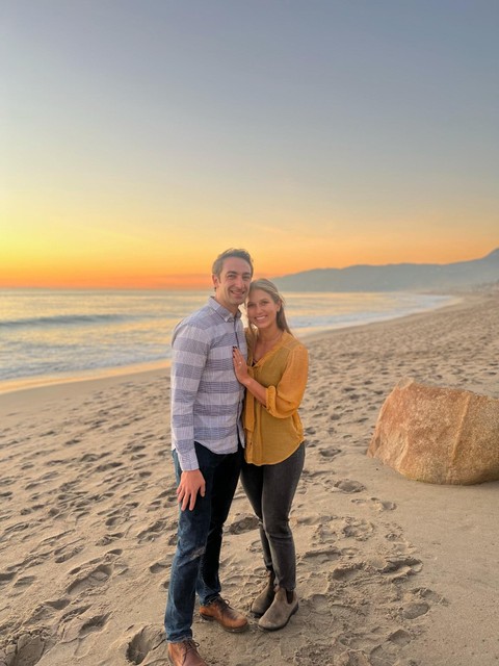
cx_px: 250
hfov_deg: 53.1
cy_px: 333
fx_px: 500
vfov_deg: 67.3
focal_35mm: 26
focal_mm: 5.7
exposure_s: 1/145
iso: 32
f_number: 1.5
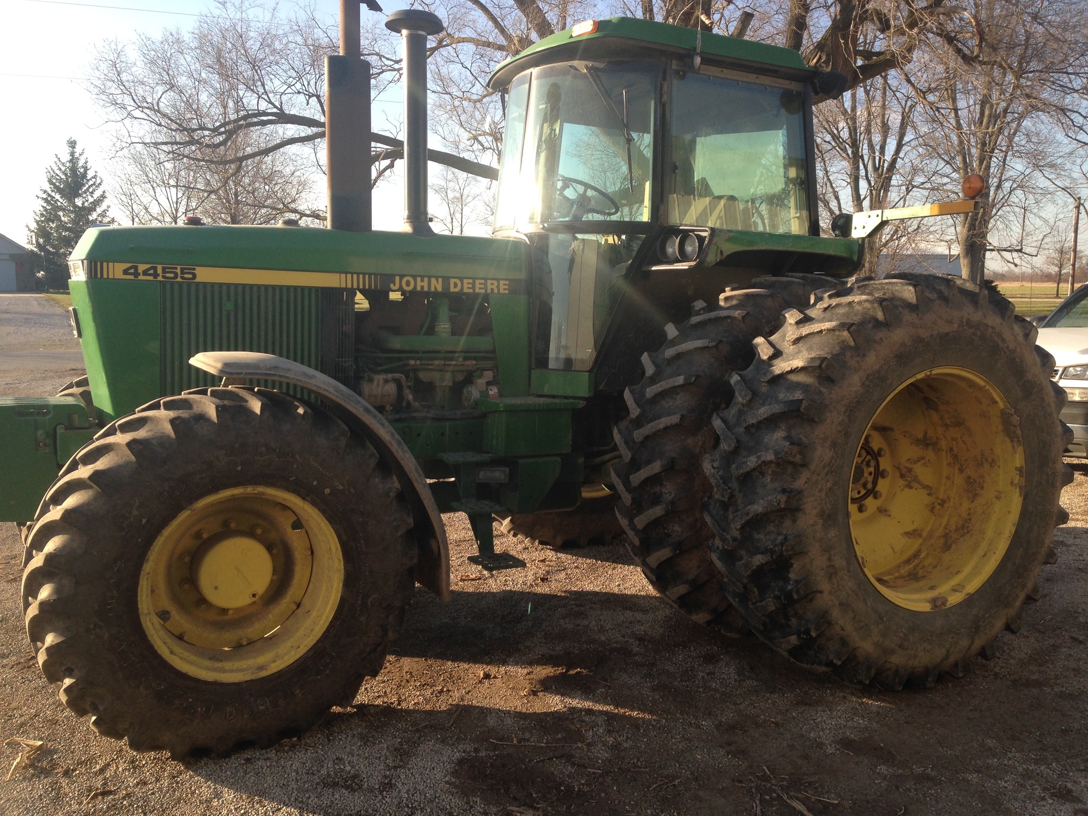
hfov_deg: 55.4
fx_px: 1037
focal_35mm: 33
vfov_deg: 42.9
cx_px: 544
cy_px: 408
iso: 50
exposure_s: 1/484
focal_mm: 4.12
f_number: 2.4
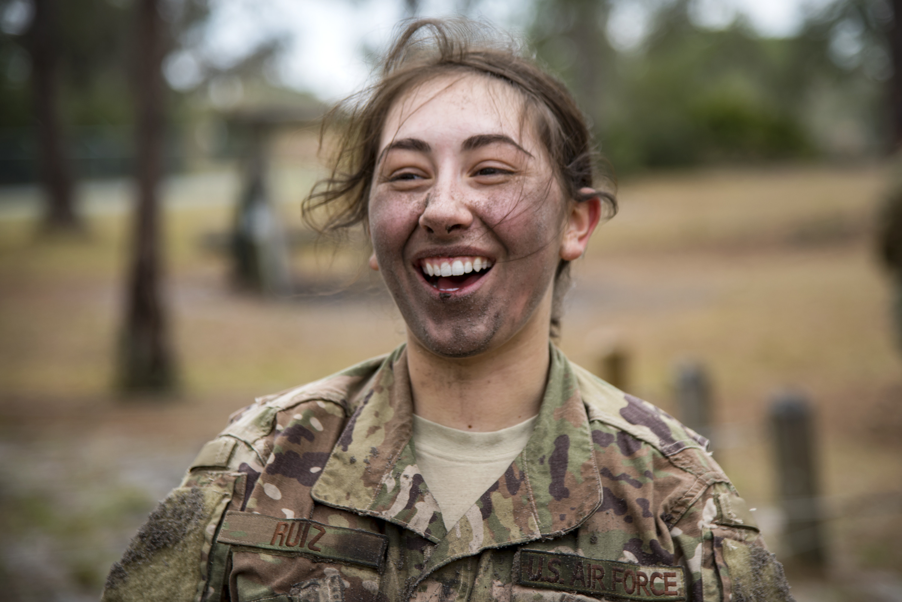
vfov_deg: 11.4
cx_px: 451
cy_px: 301
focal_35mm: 120
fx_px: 3006
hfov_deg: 17.1
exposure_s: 1/320
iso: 125
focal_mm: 120
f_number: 4.5
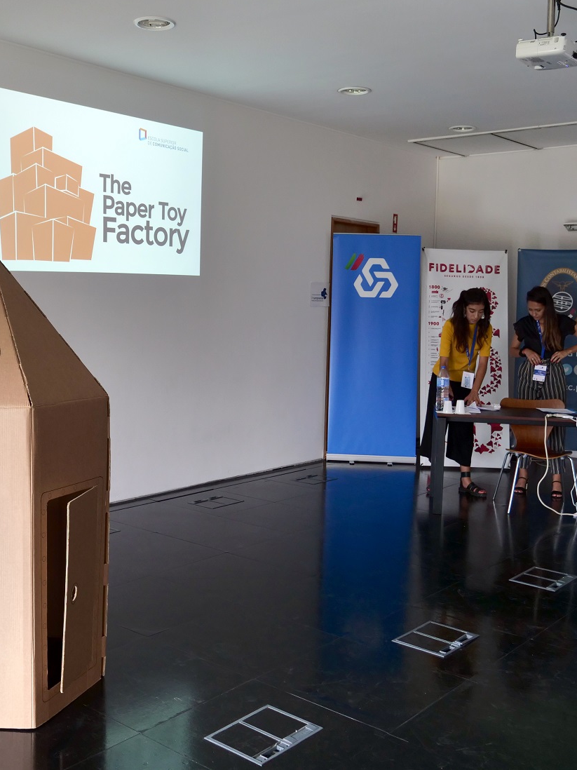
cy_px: 376
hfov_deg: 34.9
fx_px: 912
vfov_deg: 45.8
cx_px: 210
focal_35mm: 41
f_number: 3
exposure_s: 1/100
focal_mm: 15
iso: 200
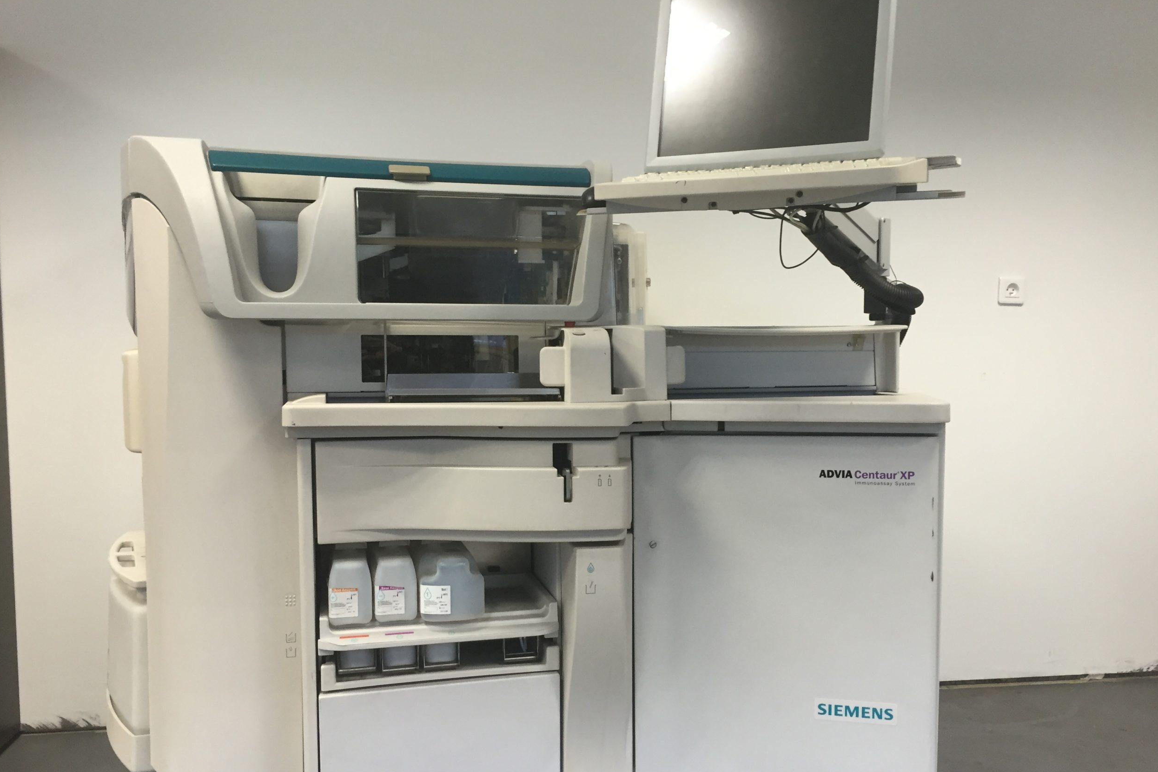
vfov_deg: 42.3
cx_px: 590
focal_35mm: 31
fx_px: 997
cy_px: 435
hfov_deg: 60.3
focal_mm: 4.15
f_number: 2.2
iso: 64
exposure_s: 1/33
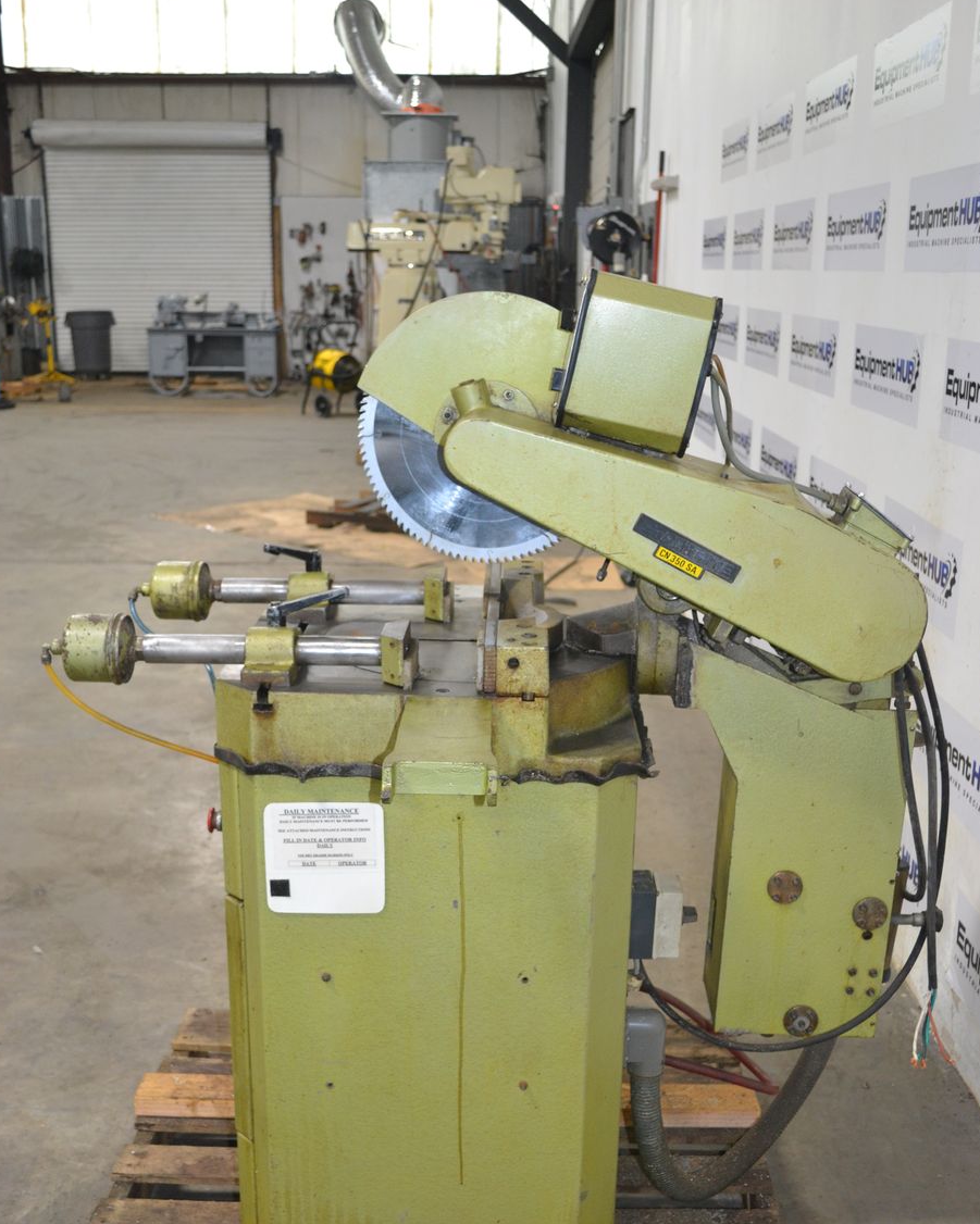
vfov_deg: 47.6
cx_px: 488
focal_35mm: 38
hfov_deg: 39.2
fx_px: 1378
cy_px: 741
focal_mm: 22
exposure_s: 1/60
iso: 900
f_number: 4
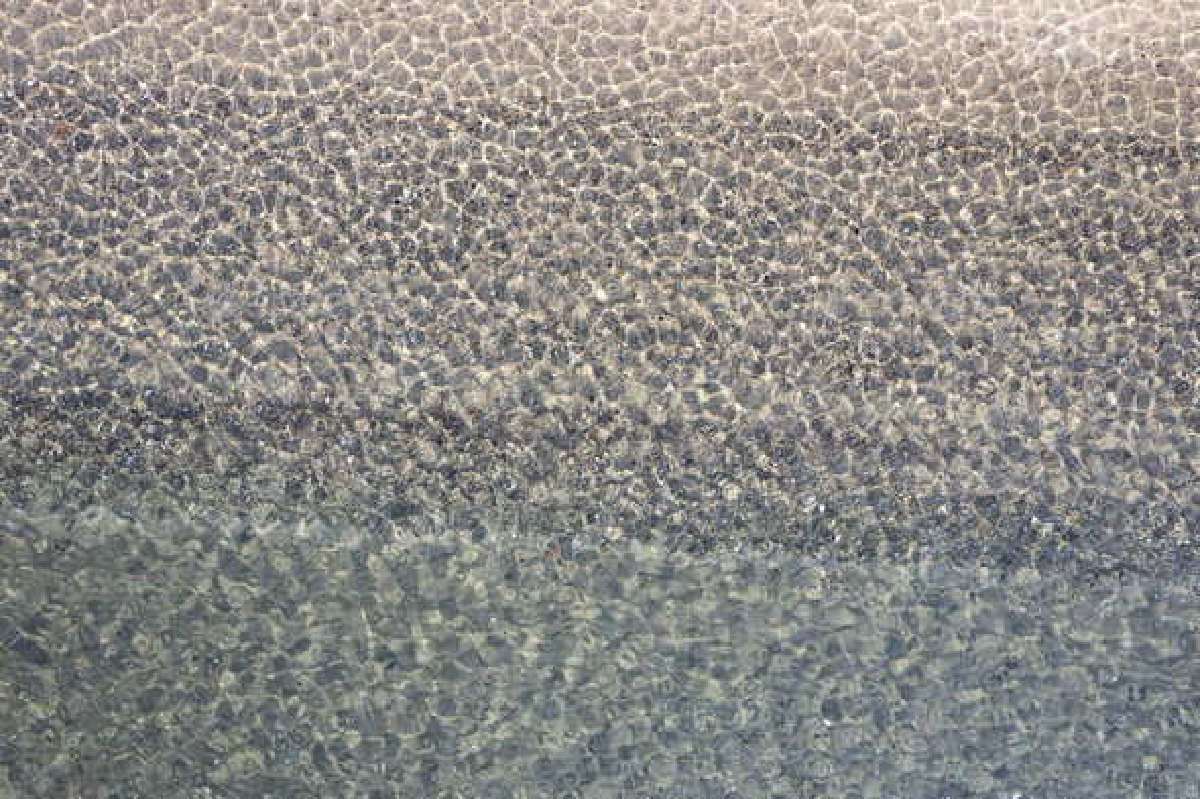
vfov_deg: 57.2
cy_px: 400
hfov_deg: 78.6
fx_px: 733
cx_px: 600
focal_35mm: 22
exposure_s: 1/1250
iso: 100
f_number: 2.8
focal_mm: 8.38
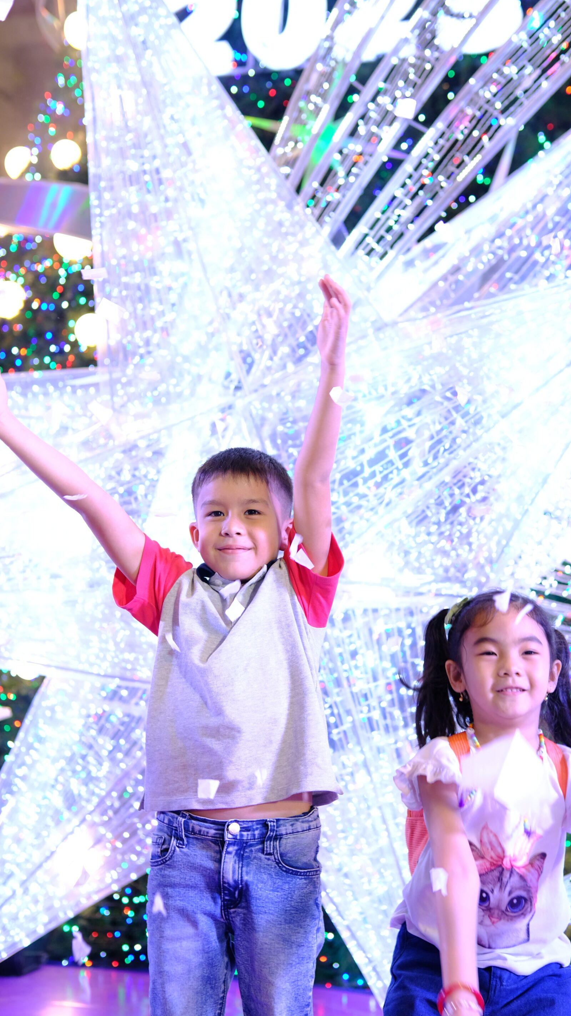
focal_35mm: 53
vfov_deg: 39.2
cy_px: 505
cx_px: 326
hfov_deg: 22.6
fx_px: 1427
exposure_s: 1/180
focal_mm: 33
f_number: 2.5
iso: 640
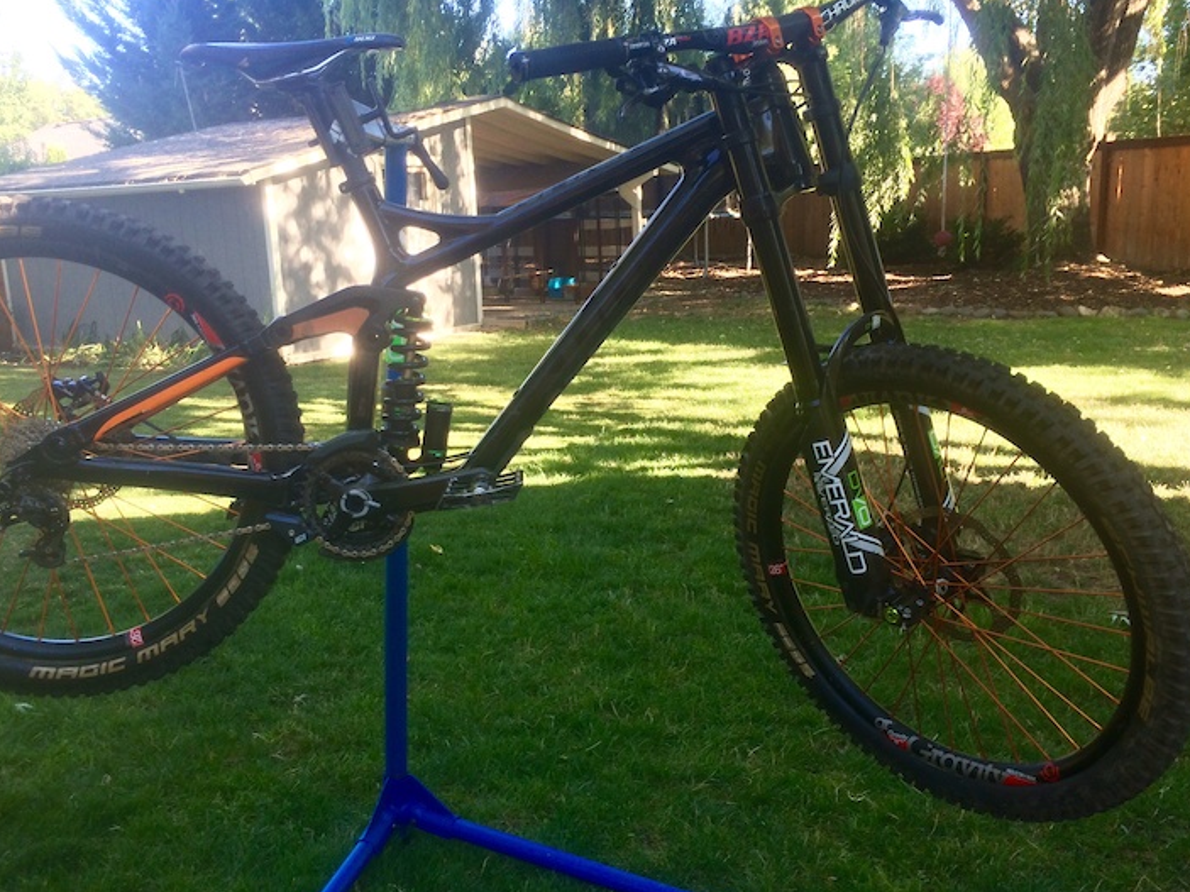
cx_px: 535
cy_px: 467
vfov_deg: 42.9
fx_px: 1134
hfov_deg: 55.3
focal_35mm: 33
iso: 50
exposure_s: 1/120
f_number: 2.2
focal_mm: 4.15
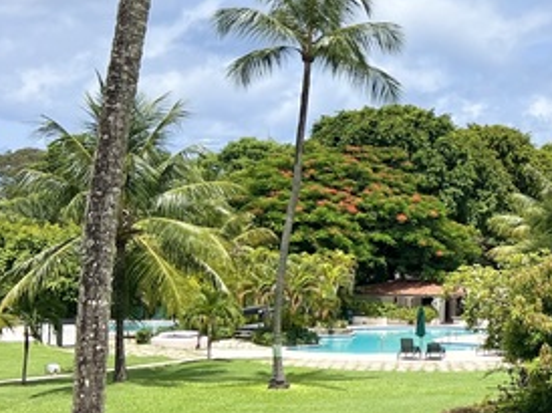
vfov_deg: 19.4
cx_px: 747
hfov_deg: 22.5
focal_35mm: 76
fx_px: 1211
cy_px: 210
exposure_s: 1/6211
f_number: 1.5
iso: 50
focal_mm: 5.7
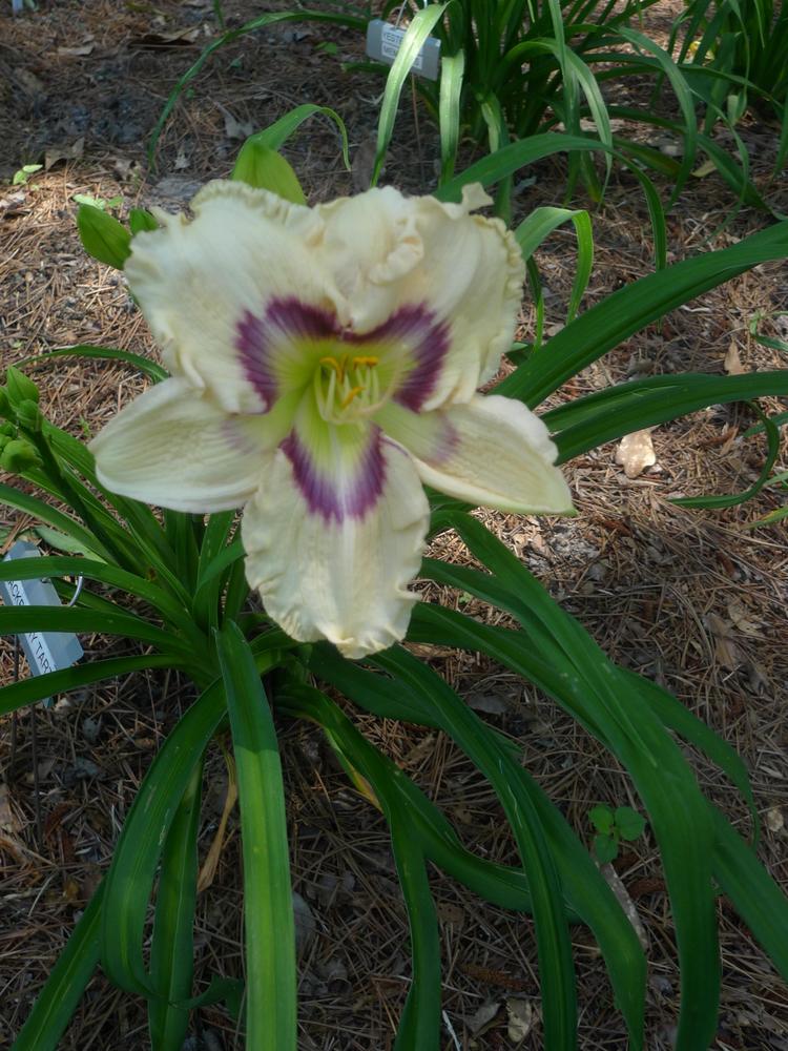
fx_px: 1062
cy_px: 526
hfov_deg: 40.7
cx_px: 394
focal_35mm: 35
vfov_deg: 52.6
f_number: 2.8
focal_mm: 7.4
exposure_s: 1/160
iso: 80
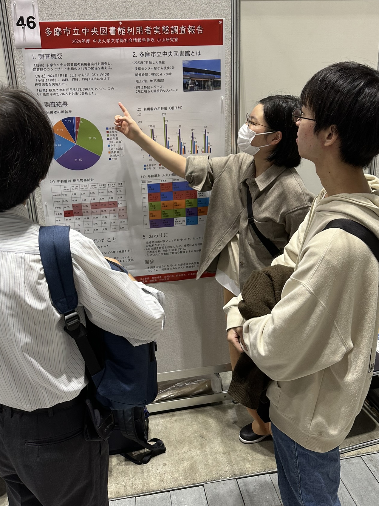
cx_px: 177
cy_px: 218
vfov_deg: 61.4
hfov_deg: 48.2
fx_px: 423
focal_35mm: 29
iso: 125
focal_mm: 6.86
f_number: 1.78
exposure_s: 1/50
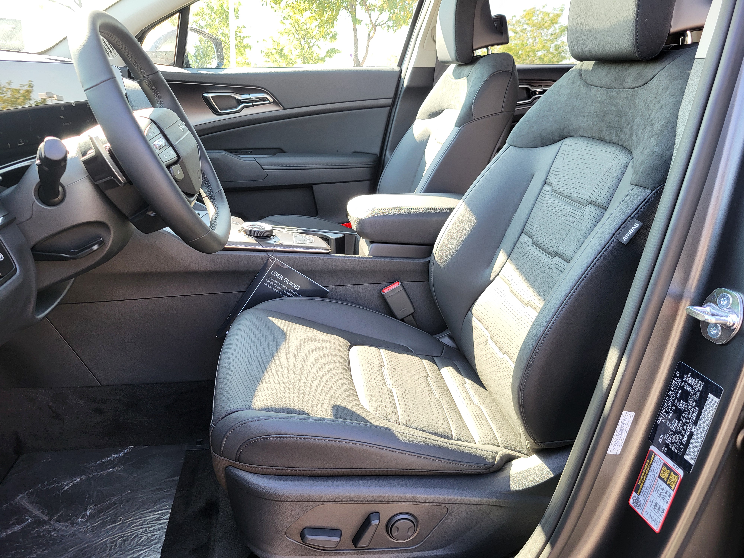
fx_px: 559
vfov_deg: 53.1
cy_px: 279
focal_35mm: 26
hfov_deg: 67.3
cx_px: 372
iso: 50
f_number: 1.8
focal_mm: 5.4
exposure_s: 1/120
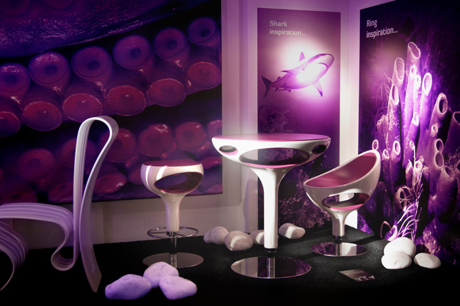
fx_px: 537
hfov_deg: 46.4
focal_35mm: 42
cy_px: 153
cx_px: 230
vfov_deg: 31.9
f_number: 4.5
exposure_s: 1/10
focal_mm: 28
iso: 400
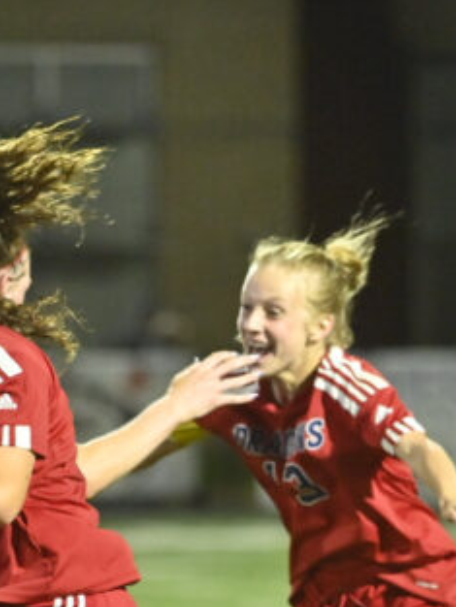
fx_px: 9478
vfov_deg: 3.7
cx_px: 52
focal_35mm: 540
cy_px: 707
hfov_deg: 2.8
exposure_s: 1/640
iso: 3200
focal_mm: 160
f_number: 2.8
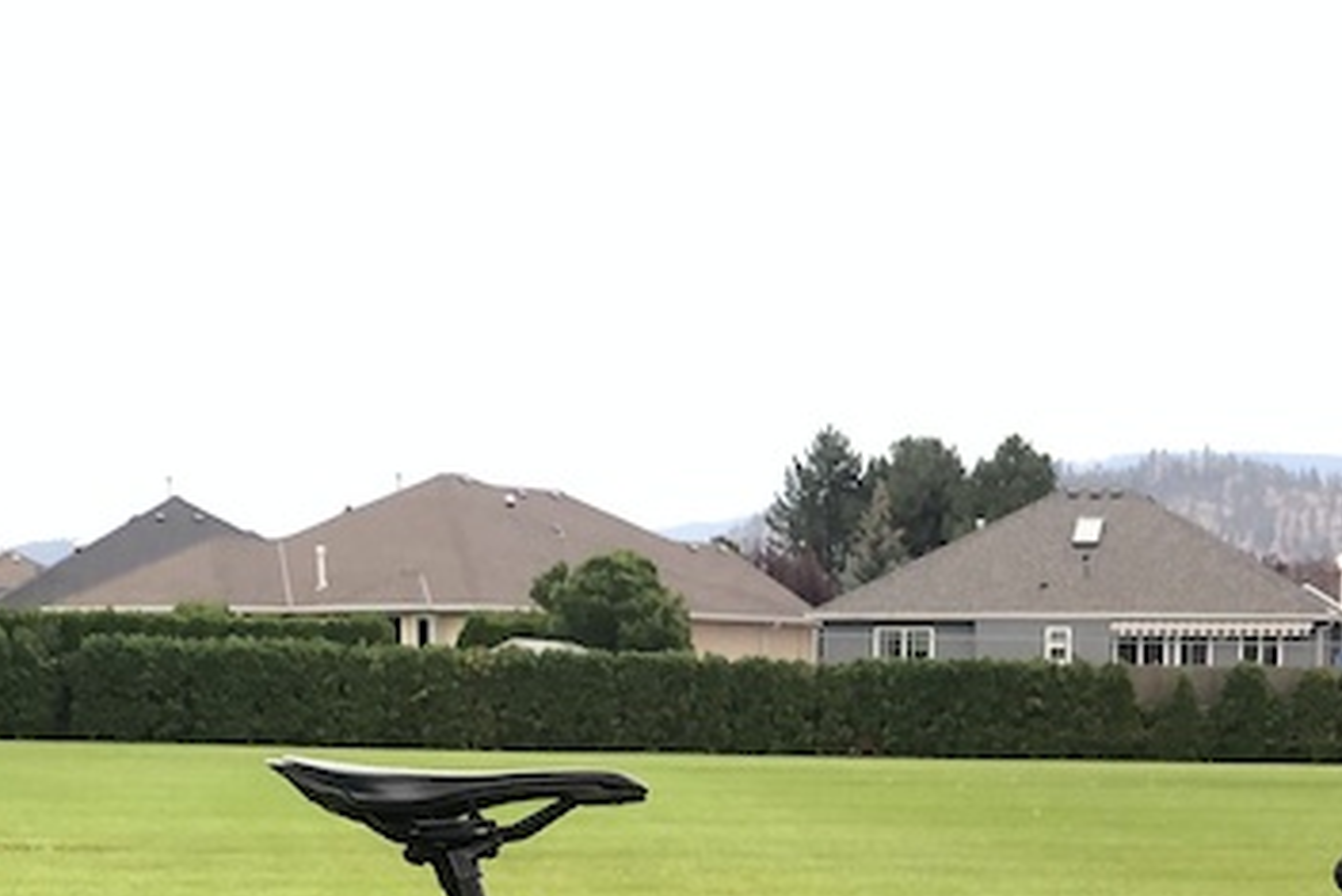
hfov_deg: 16.6
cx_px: 907
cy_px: 1506
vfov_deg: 10.6
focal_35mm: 123
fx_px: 4587
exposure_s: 1/60
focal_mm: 6
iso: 50
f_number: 2.4
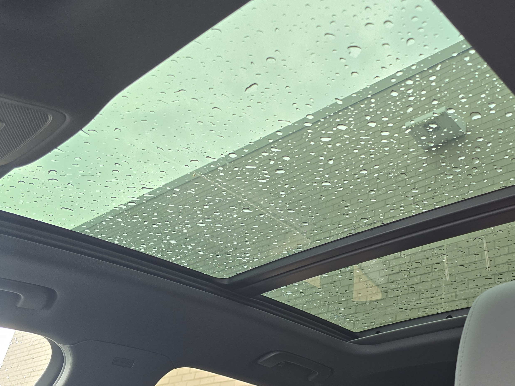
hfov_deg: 48.1
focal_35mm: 37
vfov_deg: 38.0
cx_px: 389
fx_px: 551
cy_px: 274
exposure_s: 1/180
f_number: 1.7
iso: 160
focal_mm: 6.3
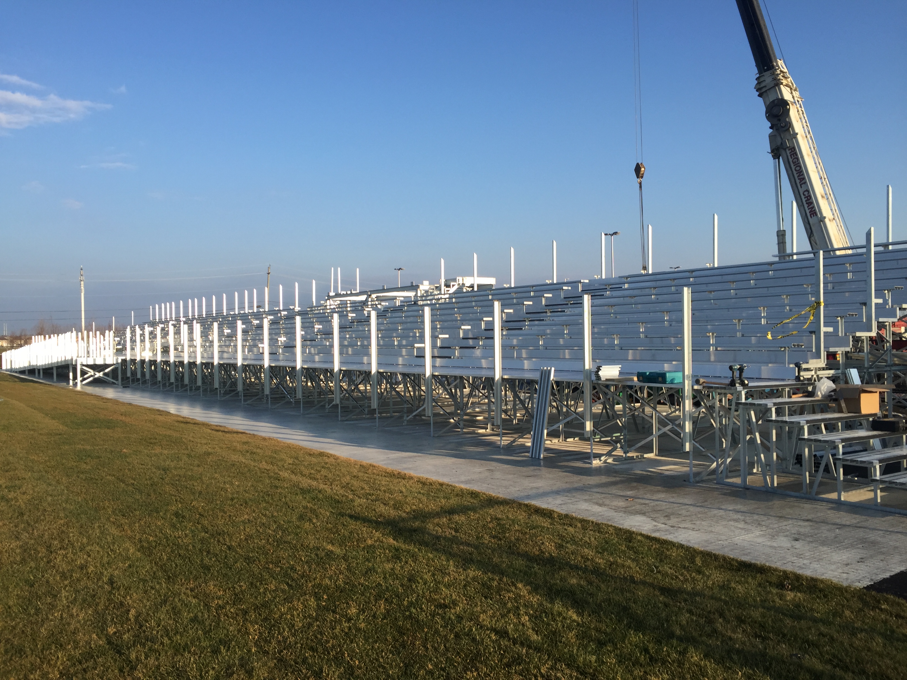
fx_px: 760
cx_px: 454
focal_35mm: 29
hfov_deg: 61.7
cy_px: 340
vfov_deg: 48.2
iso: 32
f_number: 2.2
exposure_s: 1/1130
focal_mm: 4.15
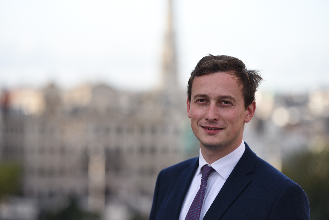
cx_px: 164
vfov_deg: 9.2
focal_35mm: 150
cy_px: 110
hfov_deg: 13.7
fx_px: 1371
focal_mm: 150
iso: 640
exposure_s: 1/3200
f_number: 2.8
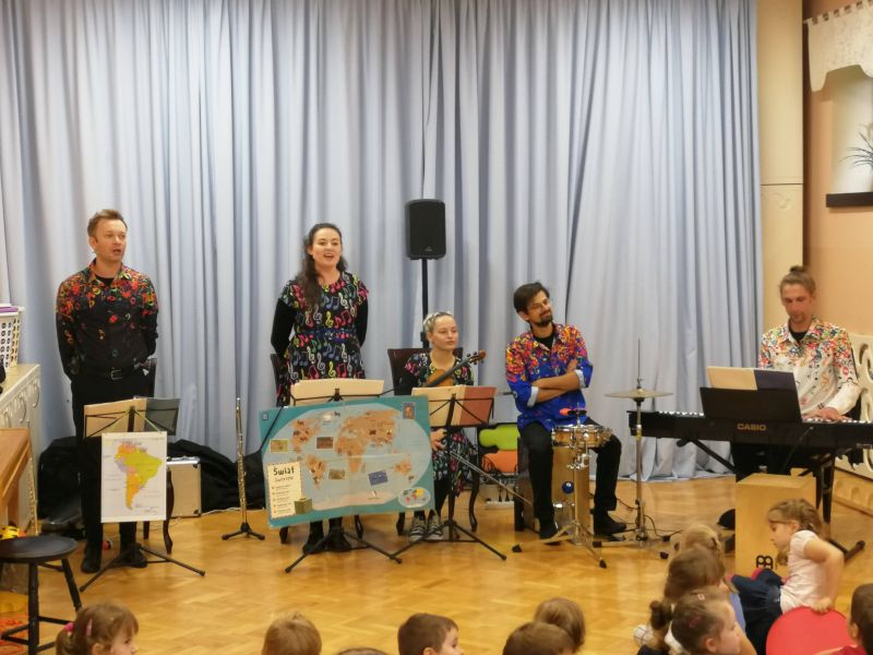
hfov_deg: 35.5
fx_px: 1362
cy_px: 328
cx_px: 436
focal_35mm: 54
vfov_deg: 27.0
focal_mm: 3.95
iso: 200
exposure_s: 1/33.3
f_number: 1.8
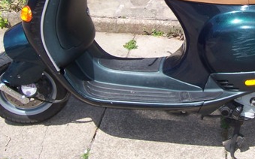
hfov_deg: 29.7
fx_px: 473
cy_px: -4
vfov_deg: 18.6
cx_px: 192
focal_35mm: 68
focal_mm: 5.6
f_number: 5.6
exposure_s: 1/350
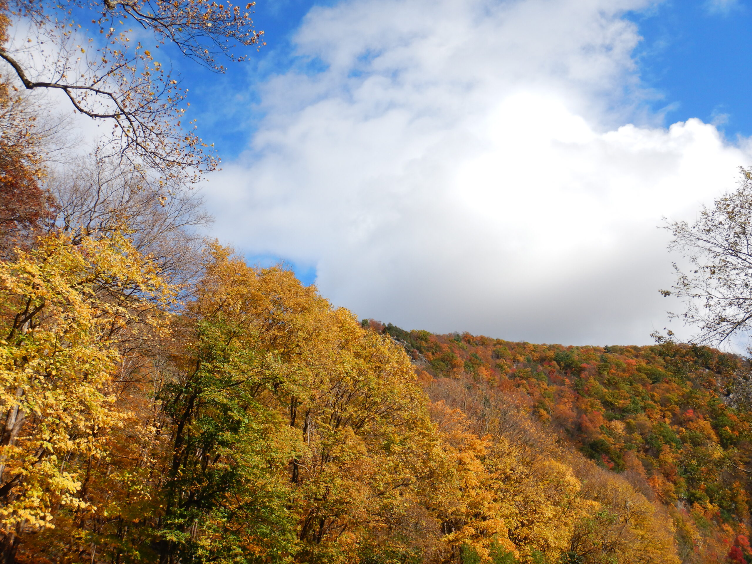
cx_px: 376
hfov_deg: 50.1
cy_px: 282
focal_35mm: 37
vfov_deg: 38.7
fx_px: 804
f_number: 4.2
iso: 125
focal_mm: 6.6
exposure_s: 1/800
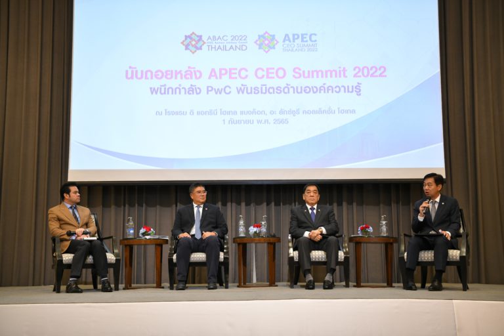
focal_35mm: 46
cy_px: 168
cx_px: 252
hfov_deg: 42.7
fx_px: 644
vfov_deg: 29.2
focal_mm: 46
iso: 1600
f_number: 2.8
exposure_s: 1/160
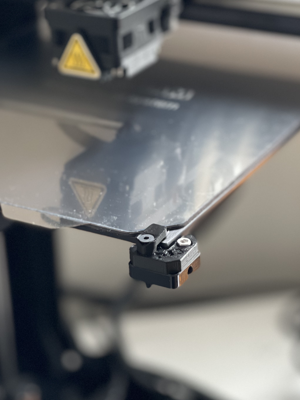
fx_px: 1098
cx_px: 203
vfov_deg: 20.6
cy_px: 134
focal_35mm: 95
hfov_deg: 15.5
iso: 250
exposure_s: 1/61
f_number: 2.2
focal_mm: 7.5
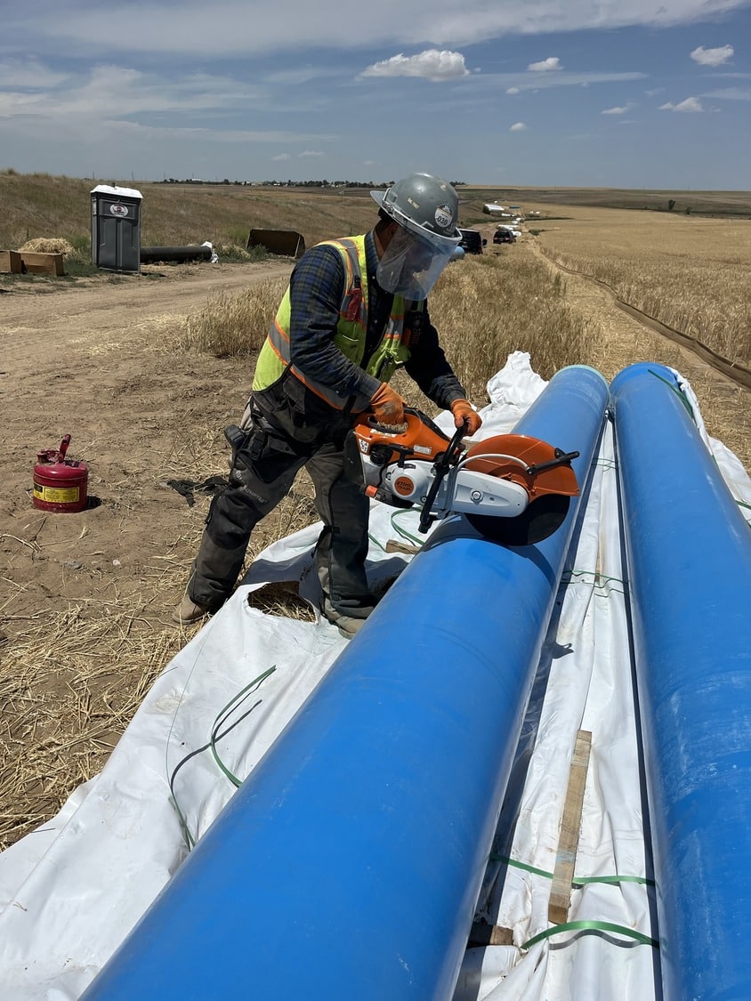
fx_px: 752
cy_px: 500
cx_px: 376
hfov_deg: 53.1
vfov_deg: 67.3
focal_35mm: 26
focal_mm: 5.1
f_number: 1.6
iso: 50
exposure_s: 1/10870
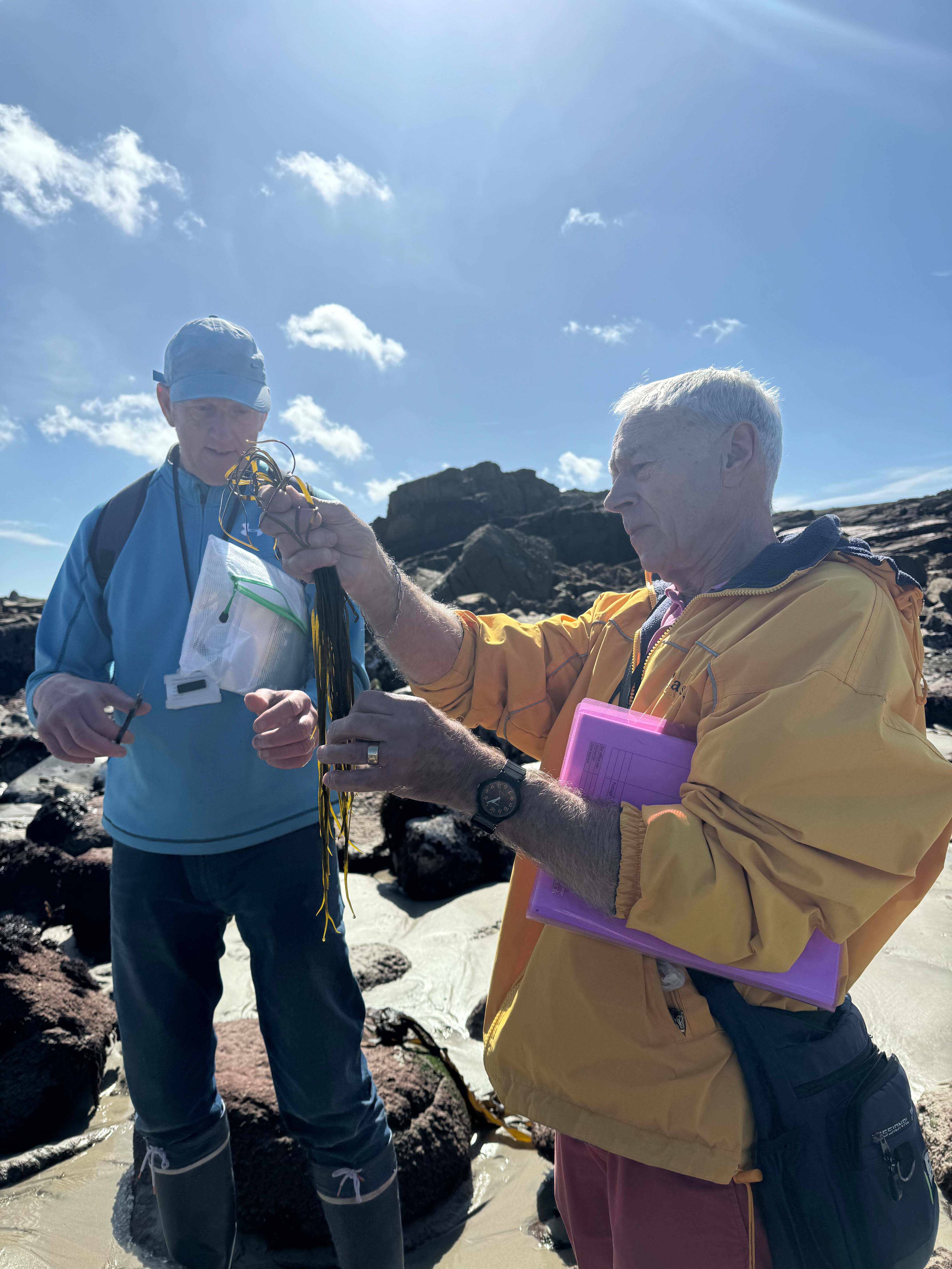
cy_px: 634
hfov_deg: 56.8
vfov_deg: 71.6
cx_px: 476
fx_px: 880
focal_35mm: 24
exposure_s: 1/7092
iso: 80
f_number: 1.78
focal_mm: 6.76
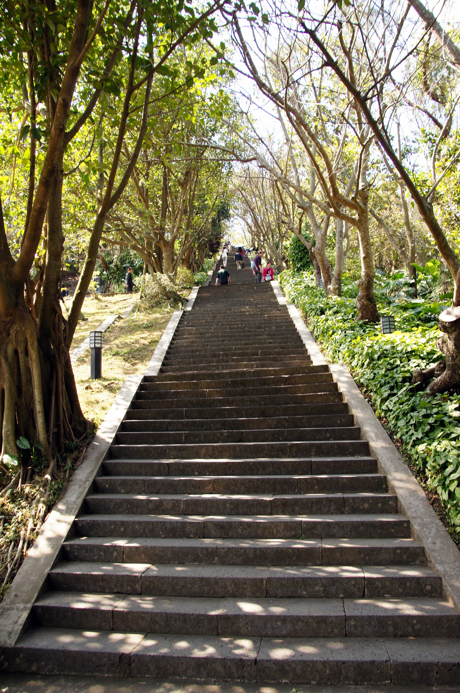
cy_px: 346
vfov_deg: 67.5
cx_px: 230
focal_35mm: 27
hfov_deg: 47.8
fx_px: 519
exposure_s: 1/40
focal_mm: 18
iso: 100
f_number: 5.6
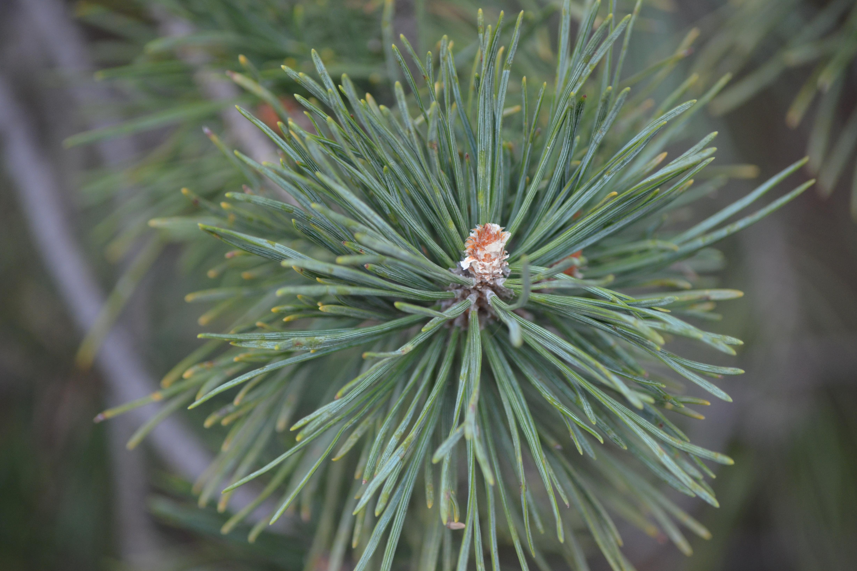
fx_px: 7188
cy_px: 286
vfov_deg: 4.6
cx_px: 431
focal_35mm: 302
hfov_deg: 6.8
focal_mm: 200
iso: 640
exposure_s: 1/250
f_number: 5.6
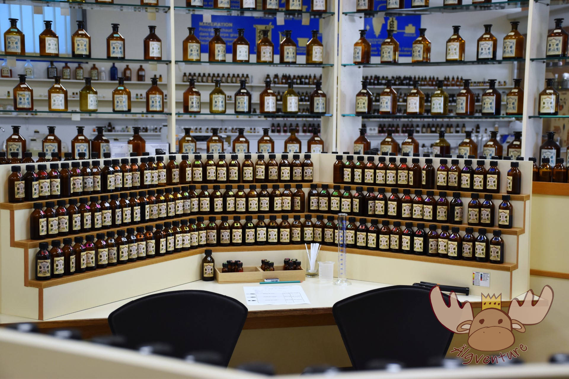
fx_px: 901
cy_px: 190
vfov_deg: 23.8
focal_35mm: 57
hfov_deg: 35.1
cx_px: 284
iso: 800
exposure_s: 1/60
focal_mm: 38
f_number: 4.2
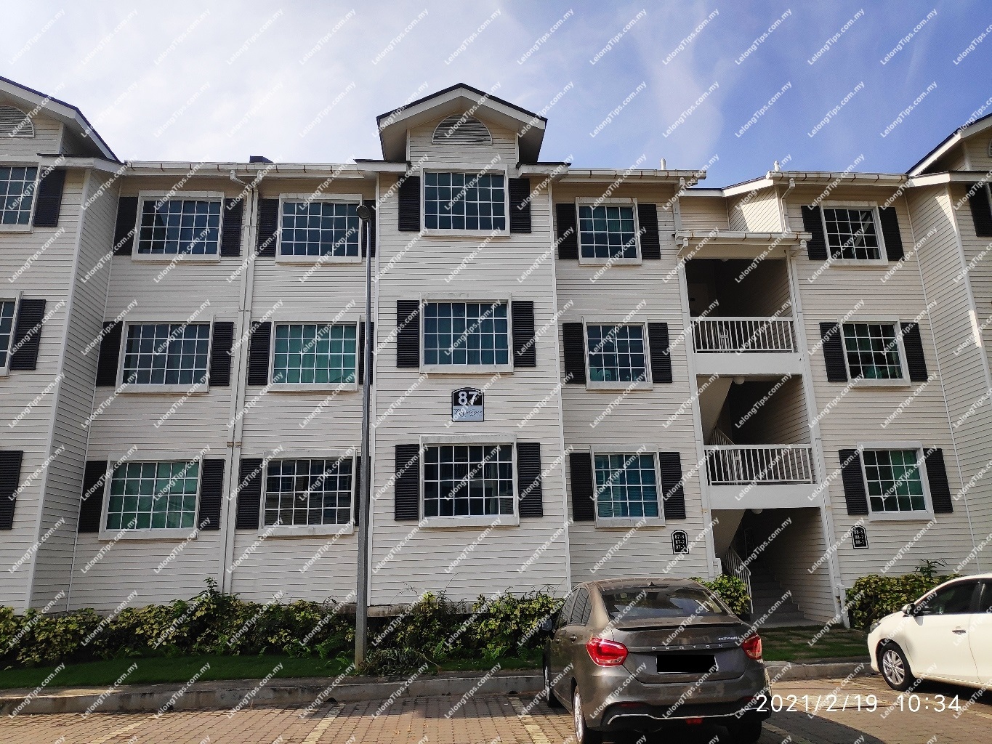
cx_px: 496
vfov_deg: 66.0
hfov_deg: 81.7
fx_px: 573
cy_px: 372
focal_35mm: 20
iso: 100
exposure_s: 1/2629
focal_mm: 3.94
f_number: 1.9
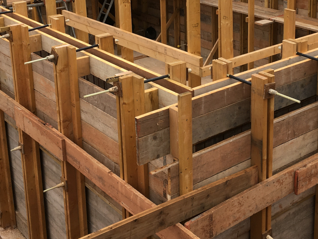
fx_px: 266
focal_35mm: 29
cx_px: 159
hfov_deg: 61.7
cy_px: 120
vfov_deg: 48.2
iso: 25
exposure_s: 1/103
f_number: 2.2
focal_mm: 4.15
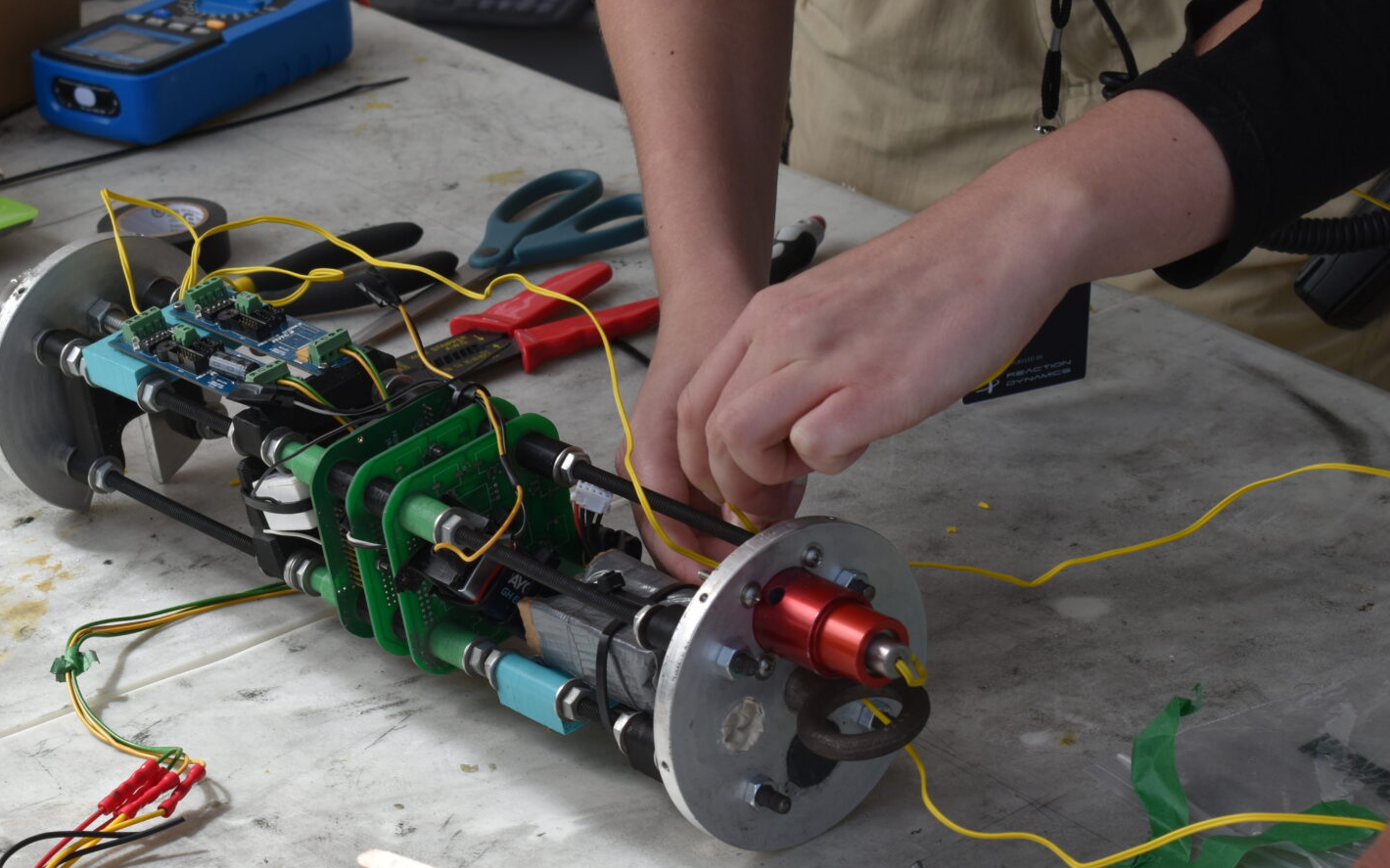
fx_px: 4306
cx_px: 559
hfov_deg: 18.3
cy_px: 428
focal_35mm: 114
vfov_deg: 11.5
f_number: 9
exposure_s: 1/320
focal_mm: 55
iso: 200
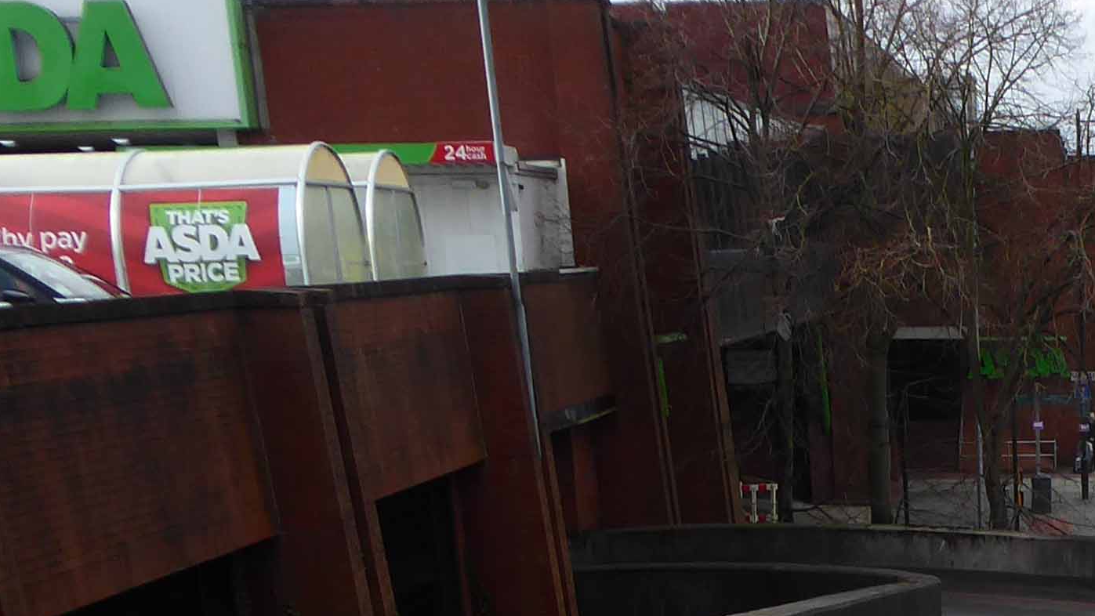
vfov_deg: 13.8
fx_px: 2265
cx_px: 1123
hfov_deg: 25.7
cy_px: 1110
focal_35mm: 78
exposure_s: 1/320
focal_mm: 4.3
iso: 80
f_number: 3.3
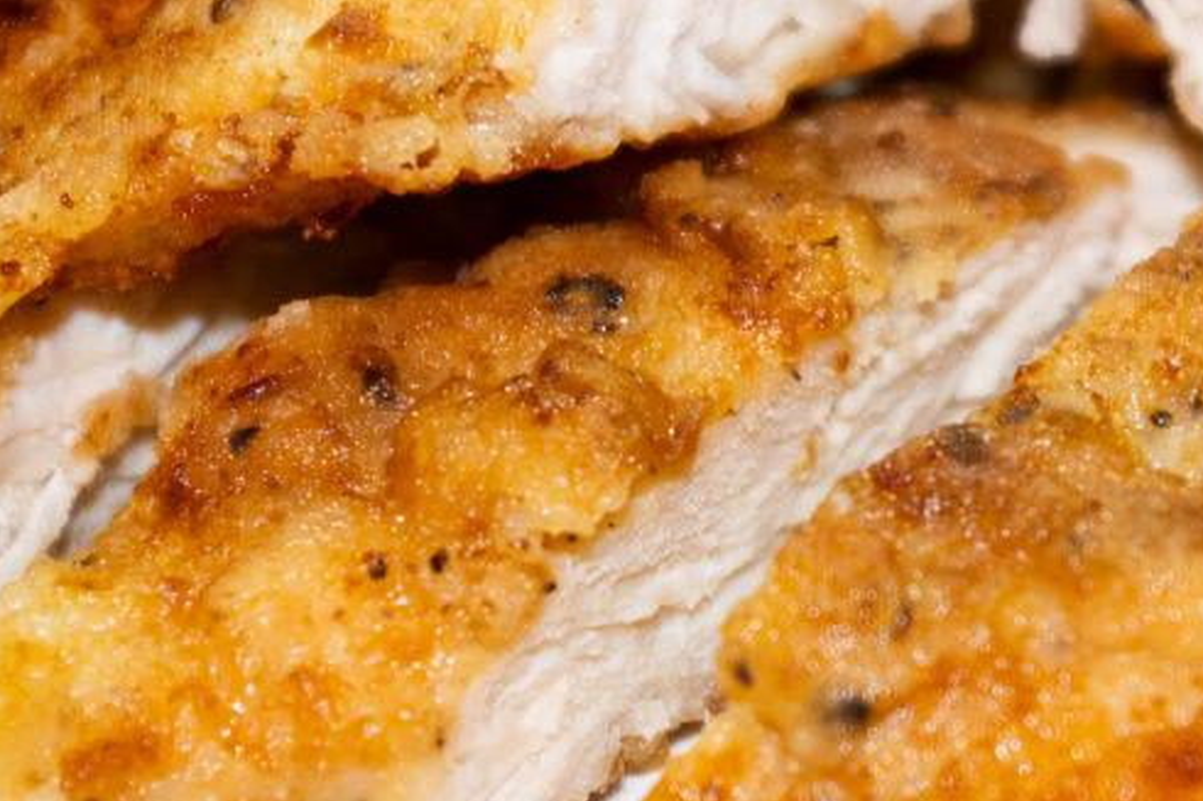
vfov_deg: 8.3
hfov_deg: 12.4
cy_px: 17
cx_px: 926
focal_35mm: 165
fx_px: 5512
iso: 800
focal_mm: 50
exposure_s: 1/60
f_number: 5.6
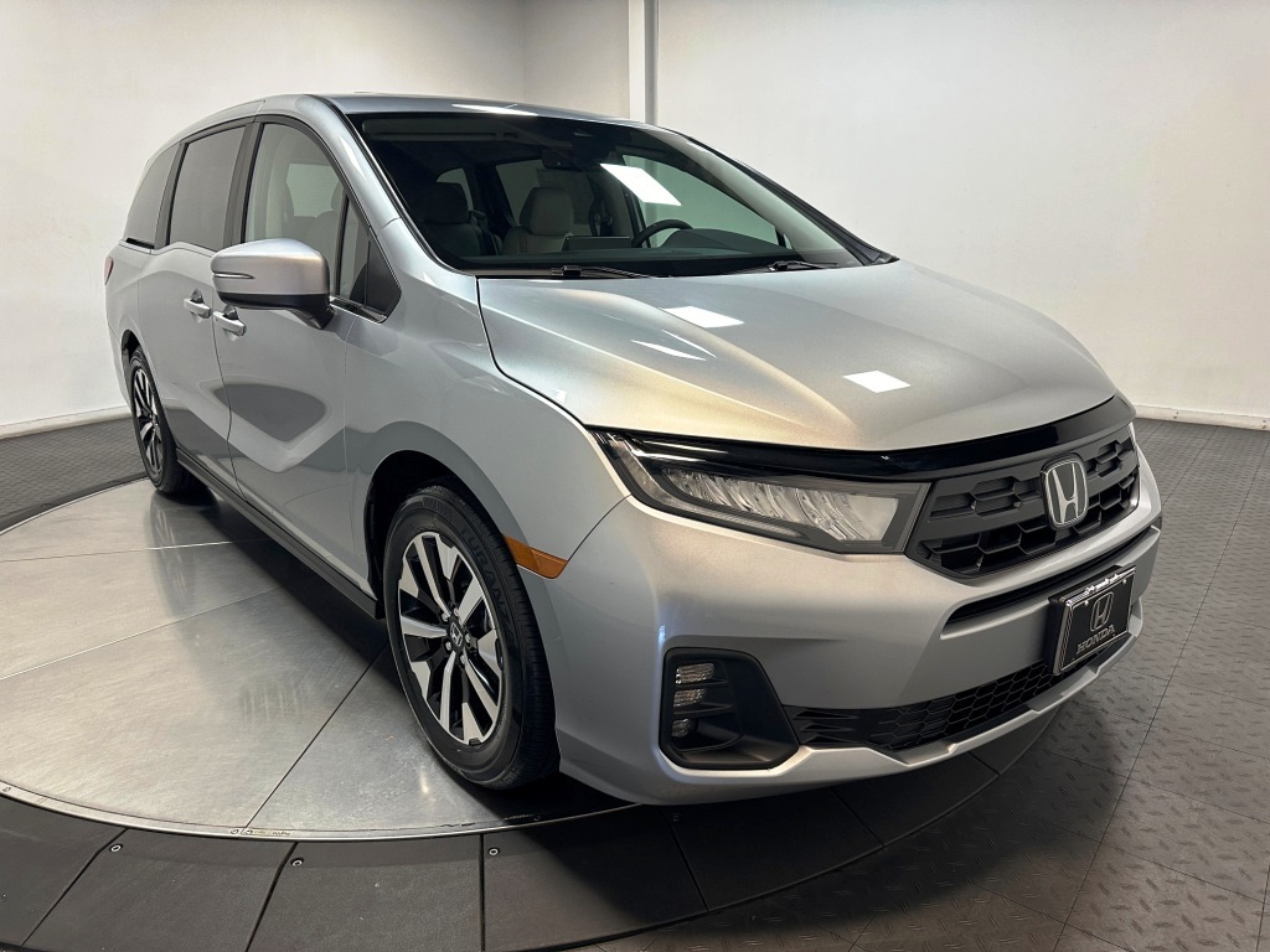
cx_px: 635
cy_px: 476
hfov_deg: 71.6
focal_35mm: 24
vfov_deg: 56.8
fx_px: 881
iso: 250
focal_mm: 6.86
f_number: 1.78
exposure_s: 1/60
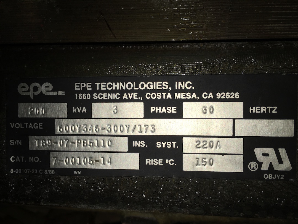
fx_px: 250
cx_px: 149
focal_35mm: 29
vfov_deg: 48.2
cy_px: 112
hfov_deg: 61.7
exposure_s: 1/1026
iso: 25
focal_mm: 4.15
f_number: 2.2
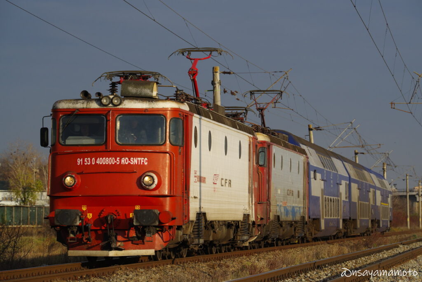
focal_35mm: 180
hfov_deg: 11.4
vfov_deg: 7.6
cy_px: 141
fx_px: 2111
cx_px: 211
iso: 320
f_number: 8
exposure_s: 1/1000
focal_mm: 180
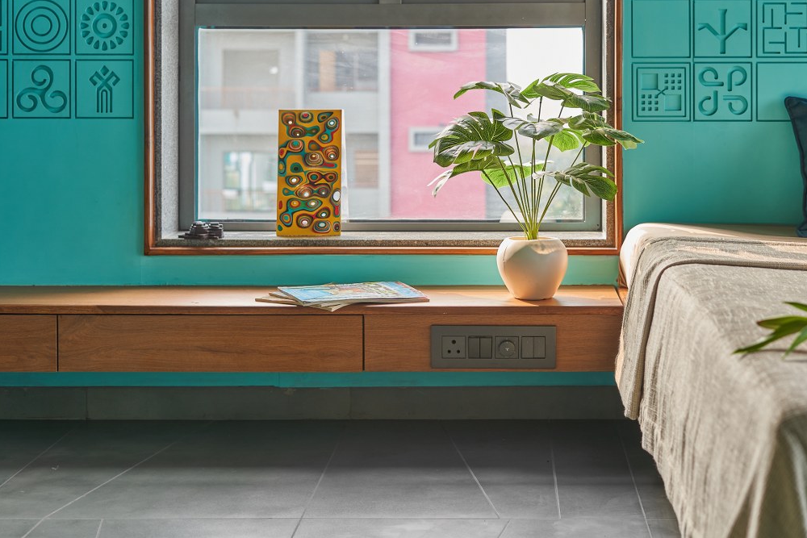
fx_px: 1435
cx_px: 488
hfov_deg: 31.3
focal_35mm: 64
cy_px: 200
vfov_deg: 21.2
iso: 160
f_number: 4
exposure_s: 1/50
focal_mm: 50
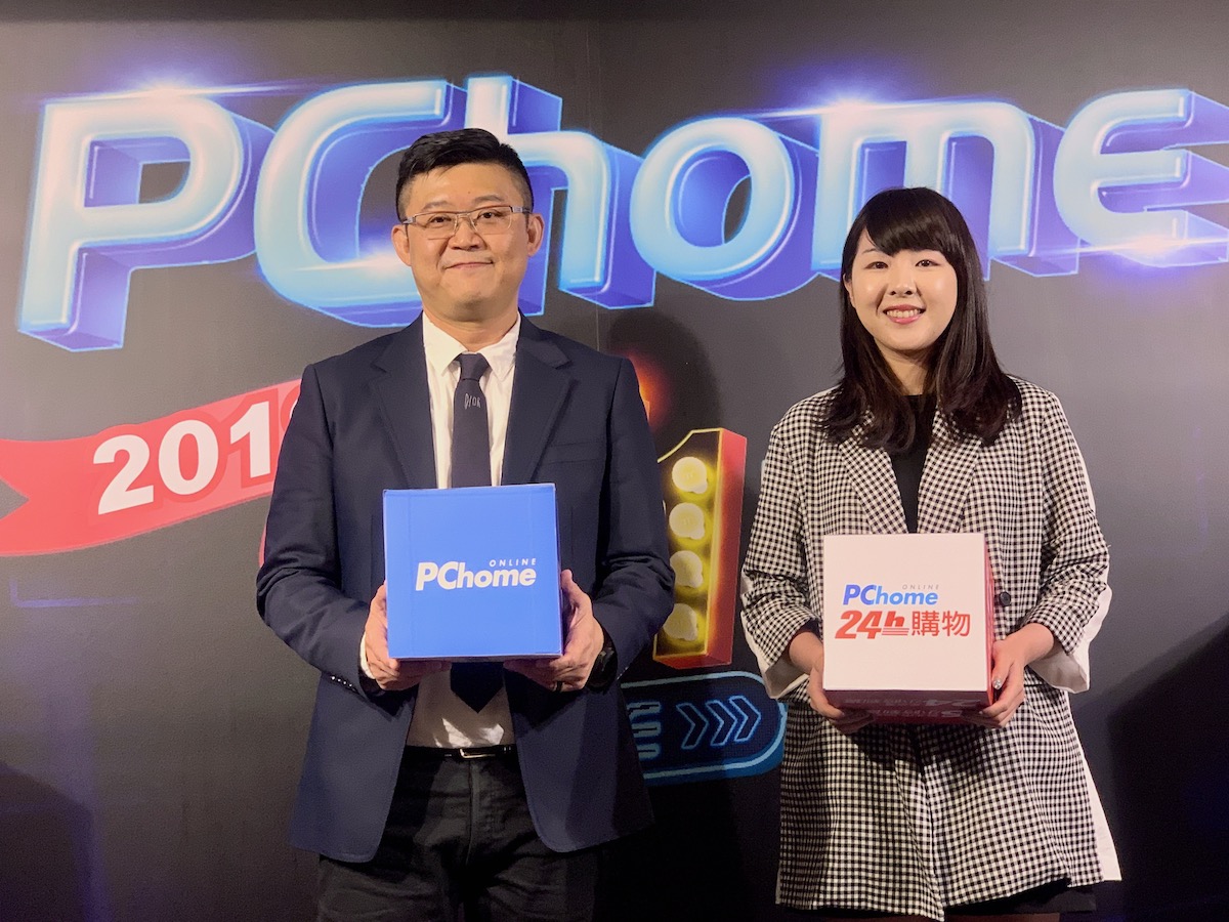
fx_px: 1846
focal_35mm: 52
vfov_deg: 28.0
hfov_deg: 36.8
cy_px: 461
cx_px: 614
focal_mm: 6
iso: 160
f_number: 2.4
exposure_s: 1/60
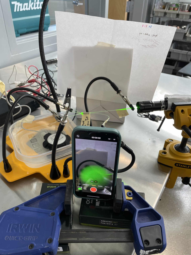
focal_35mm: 26
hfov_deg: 53.1
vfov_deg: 67.3
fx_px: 191
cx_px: 96
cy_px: 128
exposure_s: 1/100
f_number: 1.6
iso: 64
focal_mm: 4.2
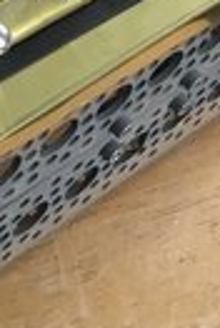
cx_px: -122
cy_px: -215
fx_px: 1340
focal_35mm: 147
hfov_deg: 9.1
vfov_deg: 12.9
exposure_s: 1/20
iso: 200
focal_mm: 4.15
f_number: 2.2
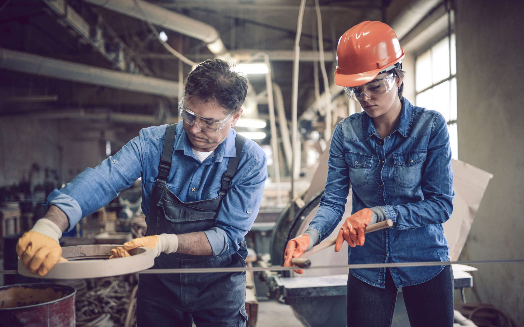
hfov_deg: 54.0
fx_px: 514
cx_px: 261
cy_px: 170
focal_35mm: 36
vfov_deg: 35.3
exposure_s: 1/100
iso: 800
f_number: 1.6
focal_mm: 35
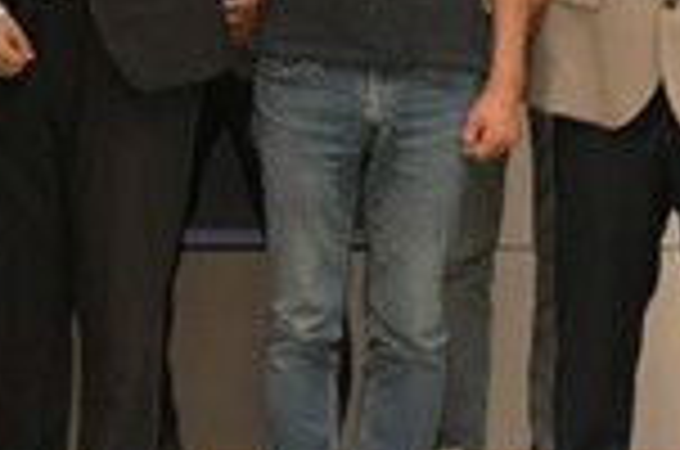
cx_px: -793
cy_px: -236
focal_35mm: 204
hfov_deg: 9.3
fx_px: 3845
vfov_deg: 6.6
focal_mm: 32
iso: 400
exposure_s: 1/60
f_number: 5.6
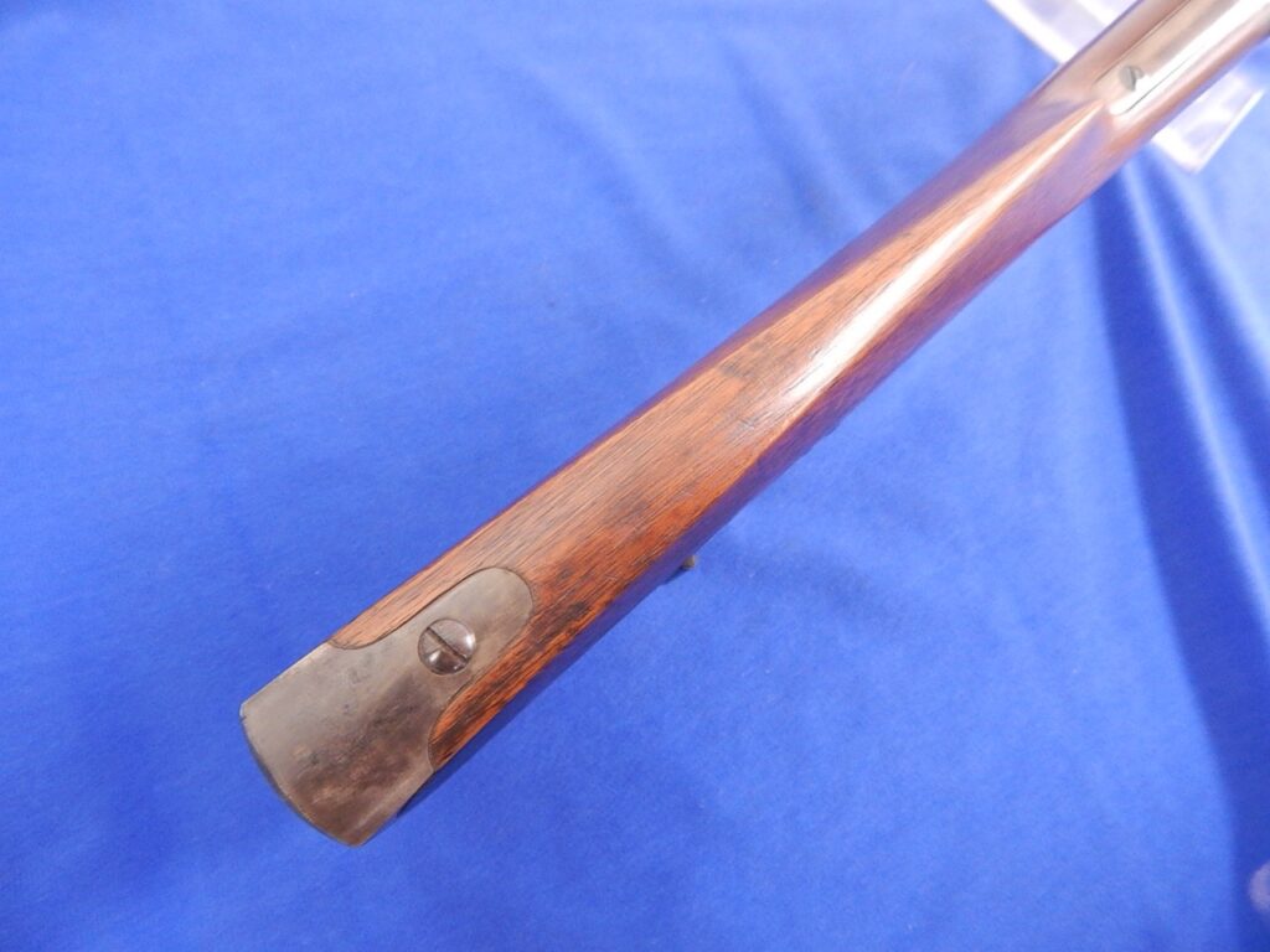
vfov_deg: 61.1
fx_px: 807
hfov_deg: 76.4
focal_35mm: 22
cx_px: 635
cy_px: 476
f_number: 3
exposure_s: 1/8
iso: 500
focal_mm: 4
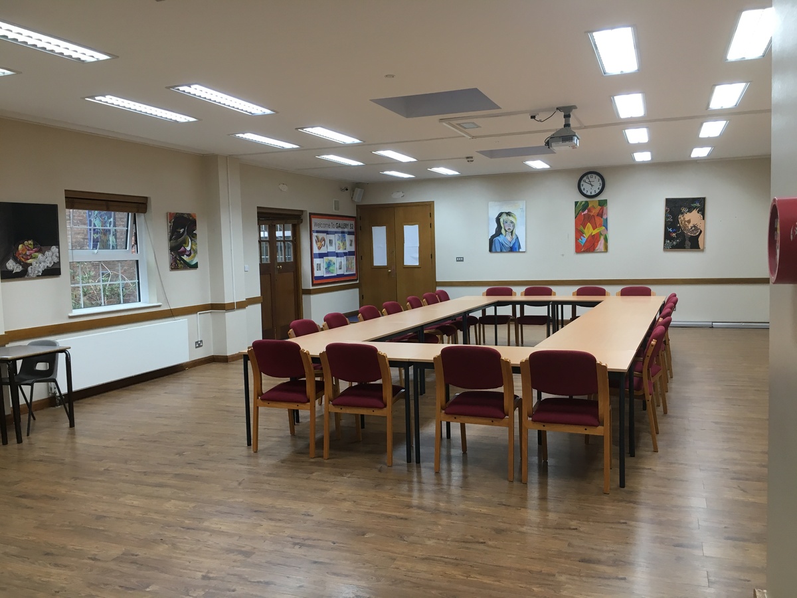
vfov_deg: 48.2
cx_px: 398
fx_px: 668
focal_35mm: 29
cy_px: 299
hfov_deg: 61.7
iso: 64
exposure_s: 1/33
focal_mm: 4.15
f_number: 2.2
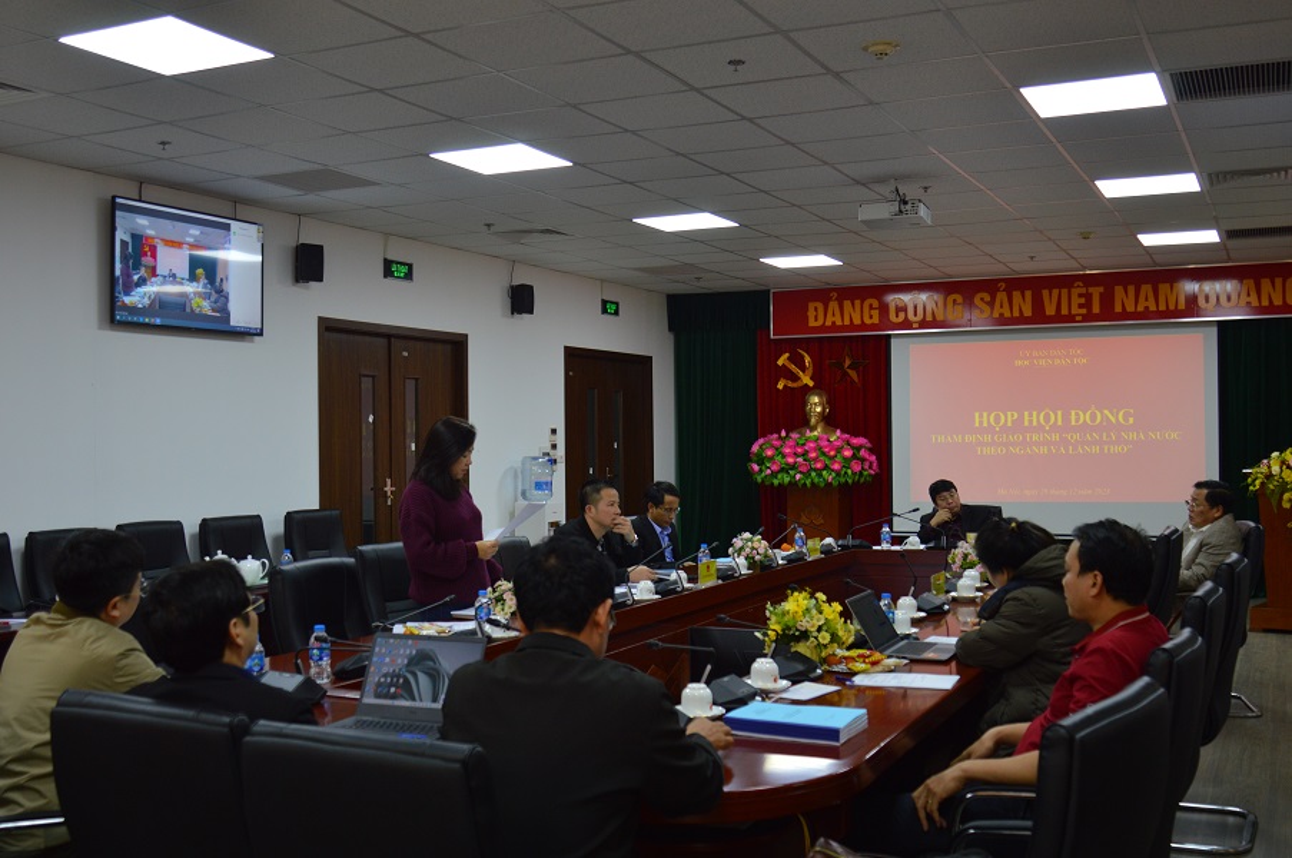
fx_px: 1291
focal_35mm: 36
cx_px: 646
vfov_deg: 36.8
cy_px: 429
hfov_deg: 53.2
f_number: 3.5
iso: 400
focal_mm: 24
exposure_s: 1/60
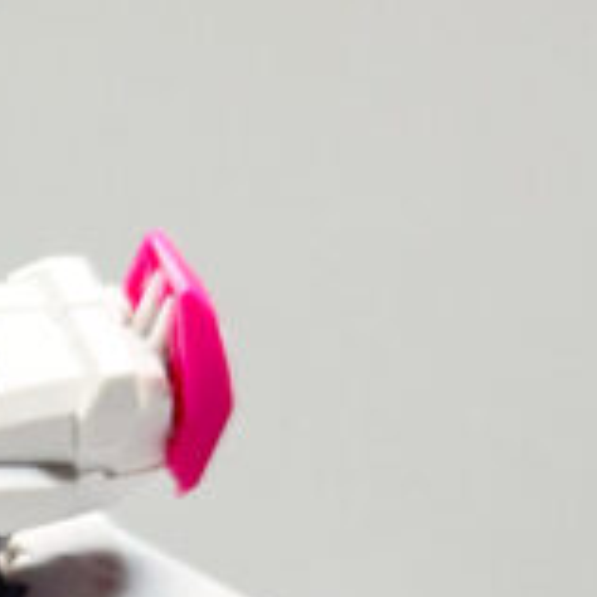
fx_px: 2907
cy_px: 680
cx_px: -839
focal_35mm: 149
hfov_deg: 10.2
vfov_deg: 11.5
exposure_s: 1/121
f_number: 1.6
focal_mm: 5.1
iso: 125
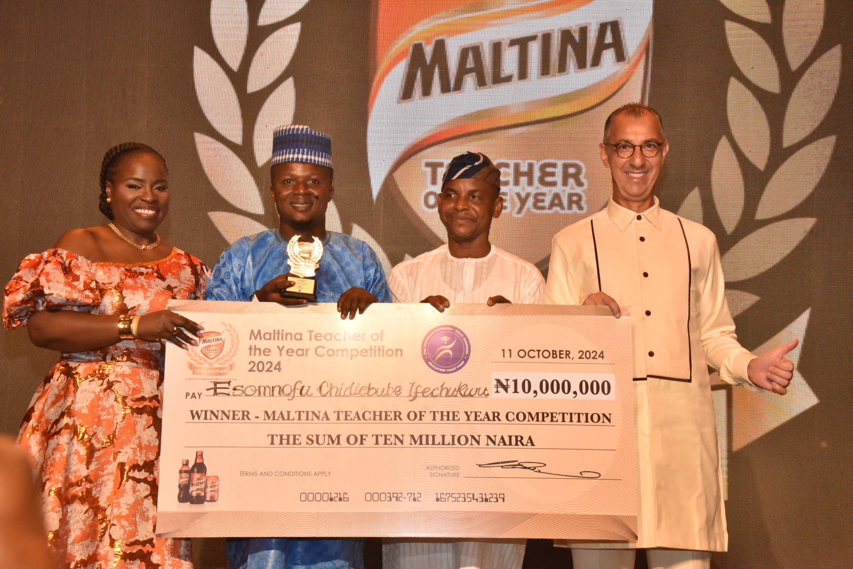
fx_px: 1611
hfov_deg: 29.7
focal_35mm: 68
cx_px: 426
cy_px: 284
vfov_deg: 20.0
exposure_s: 1/125
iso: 6400
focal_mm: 68
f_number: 14
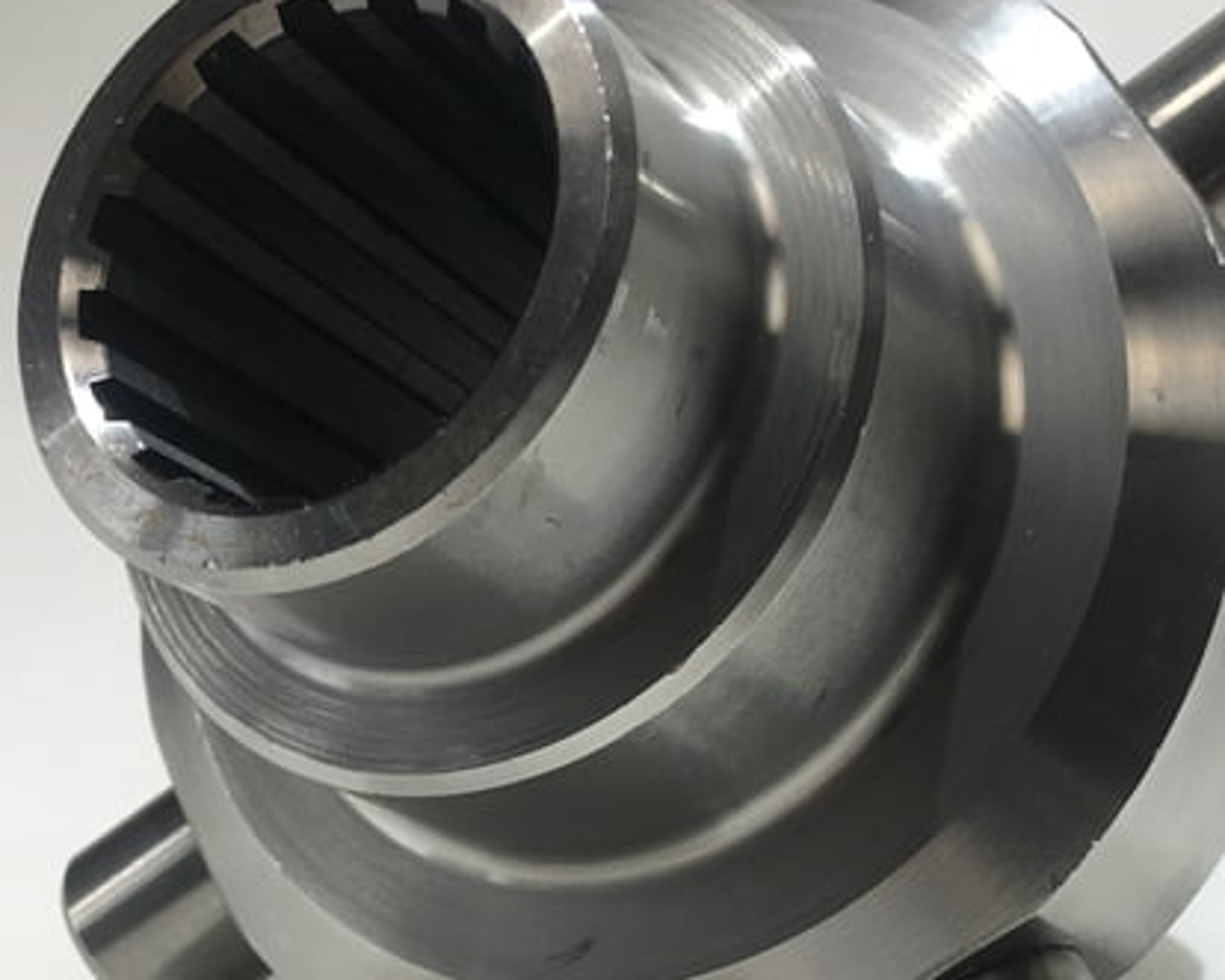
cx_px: 787
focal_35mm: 65
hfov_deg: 29.0
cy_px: 662
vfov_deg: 23.4
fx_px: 2356
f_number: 2.2
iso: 32
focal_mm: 4.15
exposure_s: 1/120
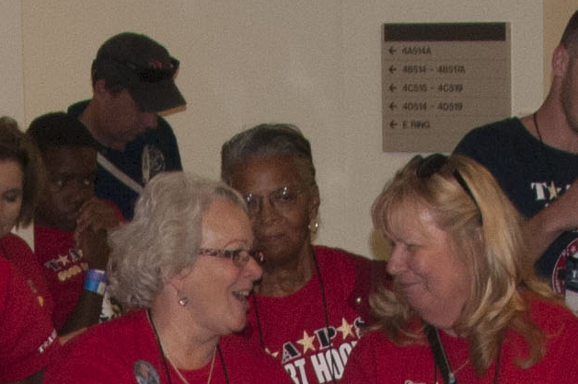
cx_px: 90
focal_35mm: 246
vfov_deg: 5.2
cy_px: 1286
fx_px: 3945
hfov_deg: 8.4
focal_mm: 24
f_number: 8
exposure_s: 1/60
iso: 320
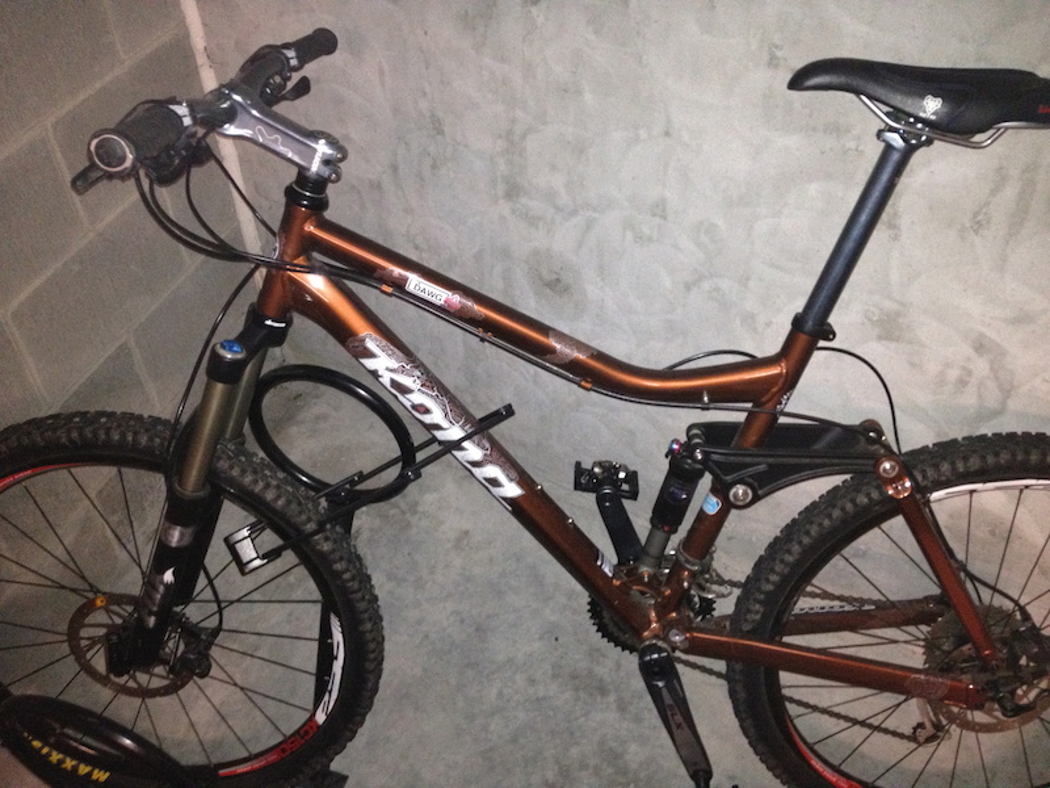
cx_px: 525
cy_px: 394
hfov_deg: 52.6
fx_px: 1062
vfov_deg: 40.7
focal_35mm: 35
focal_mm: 4.28
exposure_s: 1/16
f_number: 2.4
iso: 400
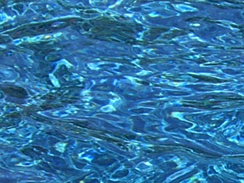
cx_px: 472
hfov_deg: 8.8
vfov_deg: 6.9
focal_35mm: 214
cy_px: 254
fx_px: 1508
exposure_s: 1/400
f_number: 4.3
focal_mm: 6.2
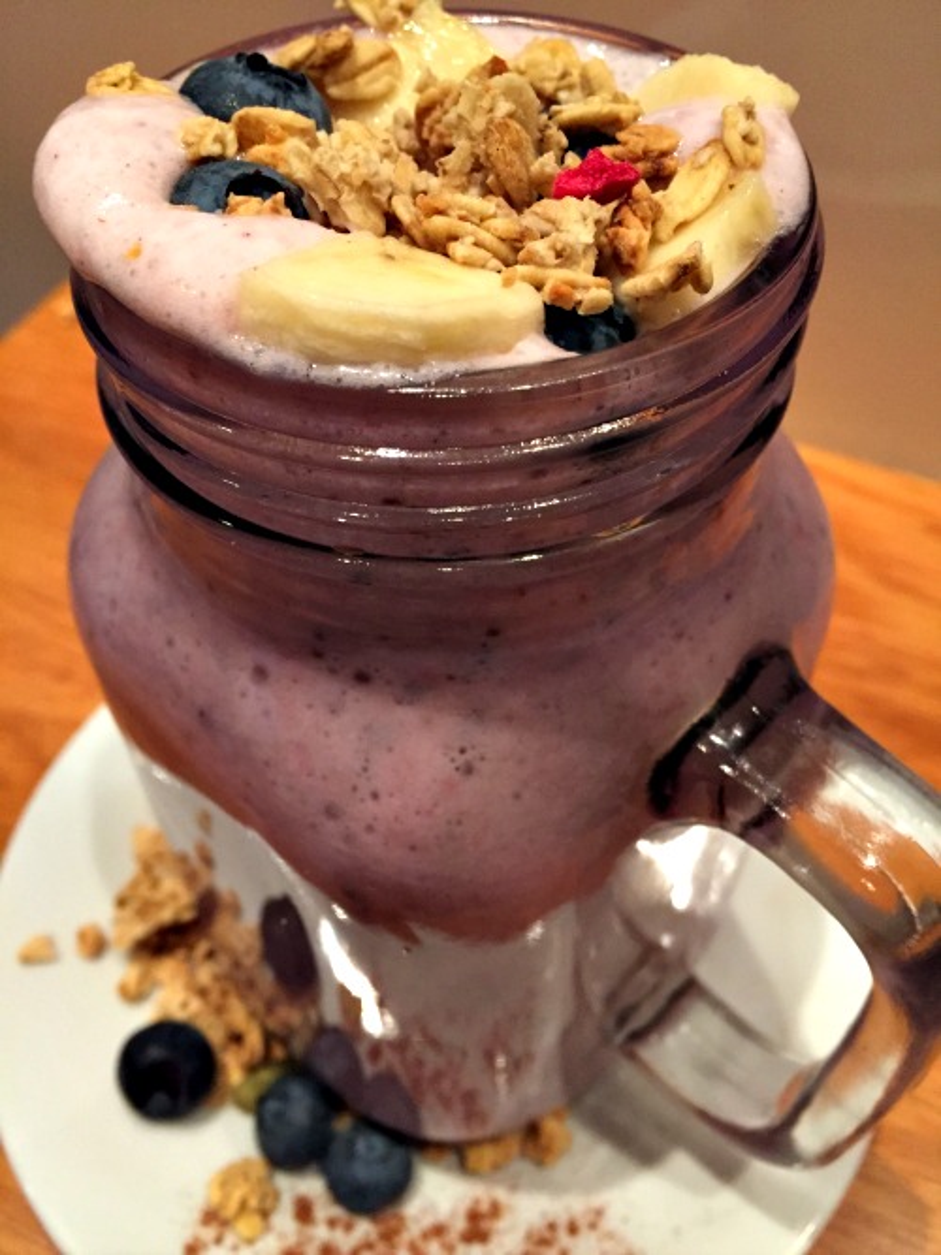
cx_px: 470
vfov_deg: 61.7
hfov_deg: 48.2
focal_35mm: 29
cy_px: 628
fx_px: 1051
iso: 250
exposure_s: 1/33
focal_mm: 4.15
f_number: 2.2
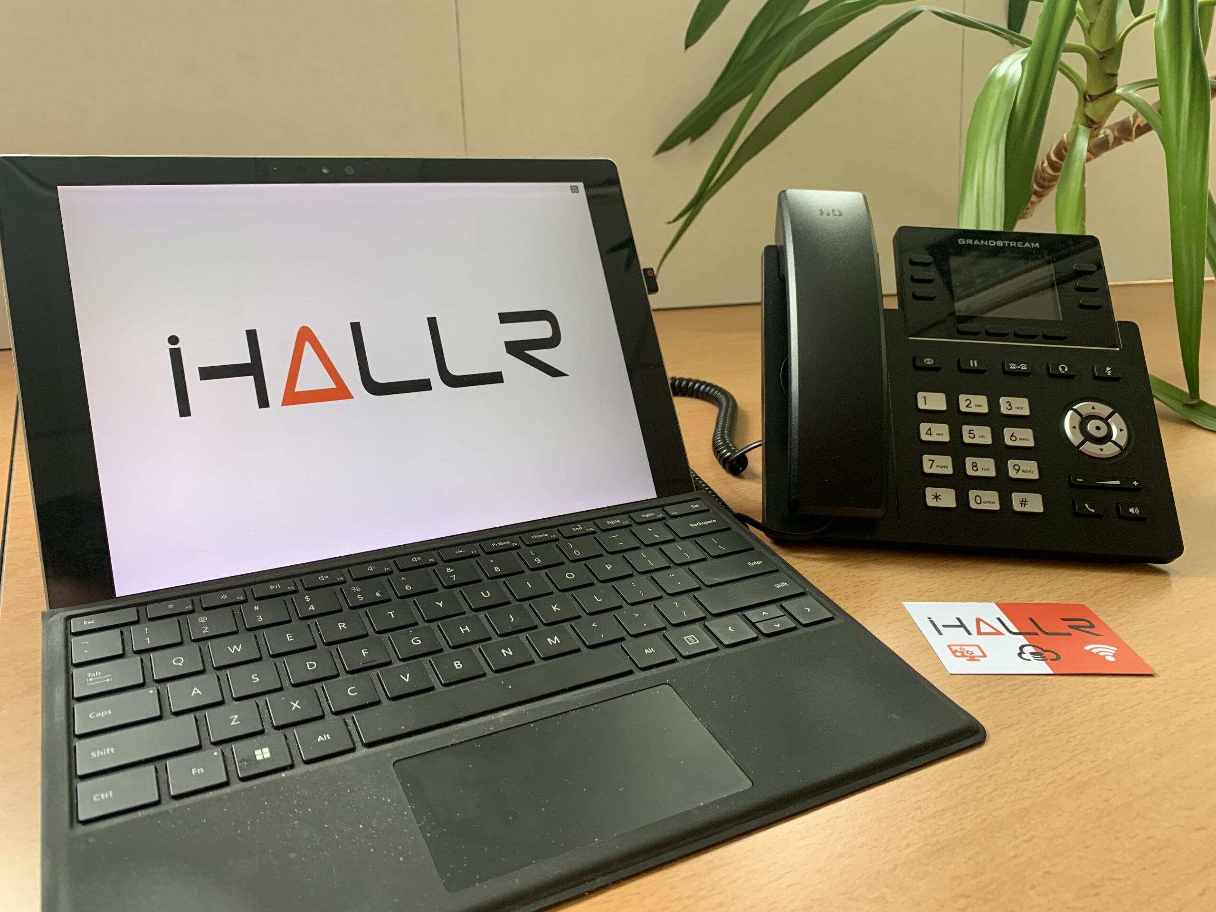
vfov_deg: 53.1
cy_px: 456
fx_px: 913
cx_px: 608
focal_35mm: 26
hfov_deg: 67.3
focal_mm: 4.25
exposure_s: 1/60
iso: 100
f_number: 1.8
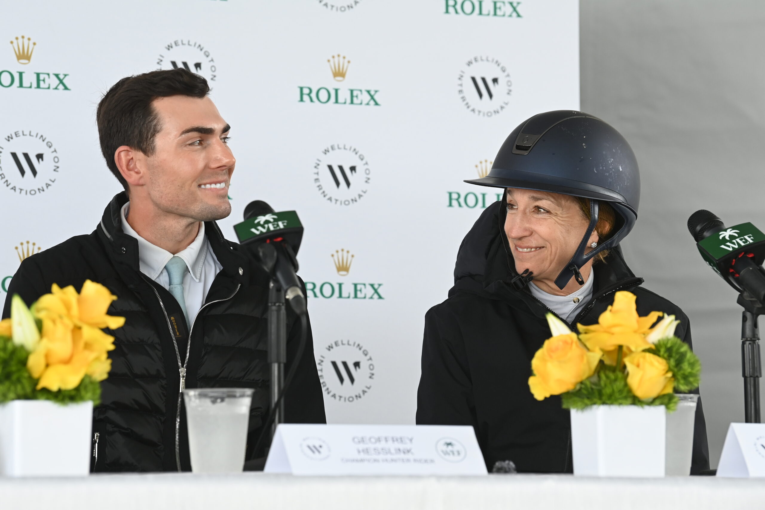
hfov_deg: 12.1
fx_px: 3612
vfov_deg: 8.1
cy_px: 255
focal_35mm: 170
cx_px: 382
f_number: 5.6
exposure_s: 1/160
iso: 1250
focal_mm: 170
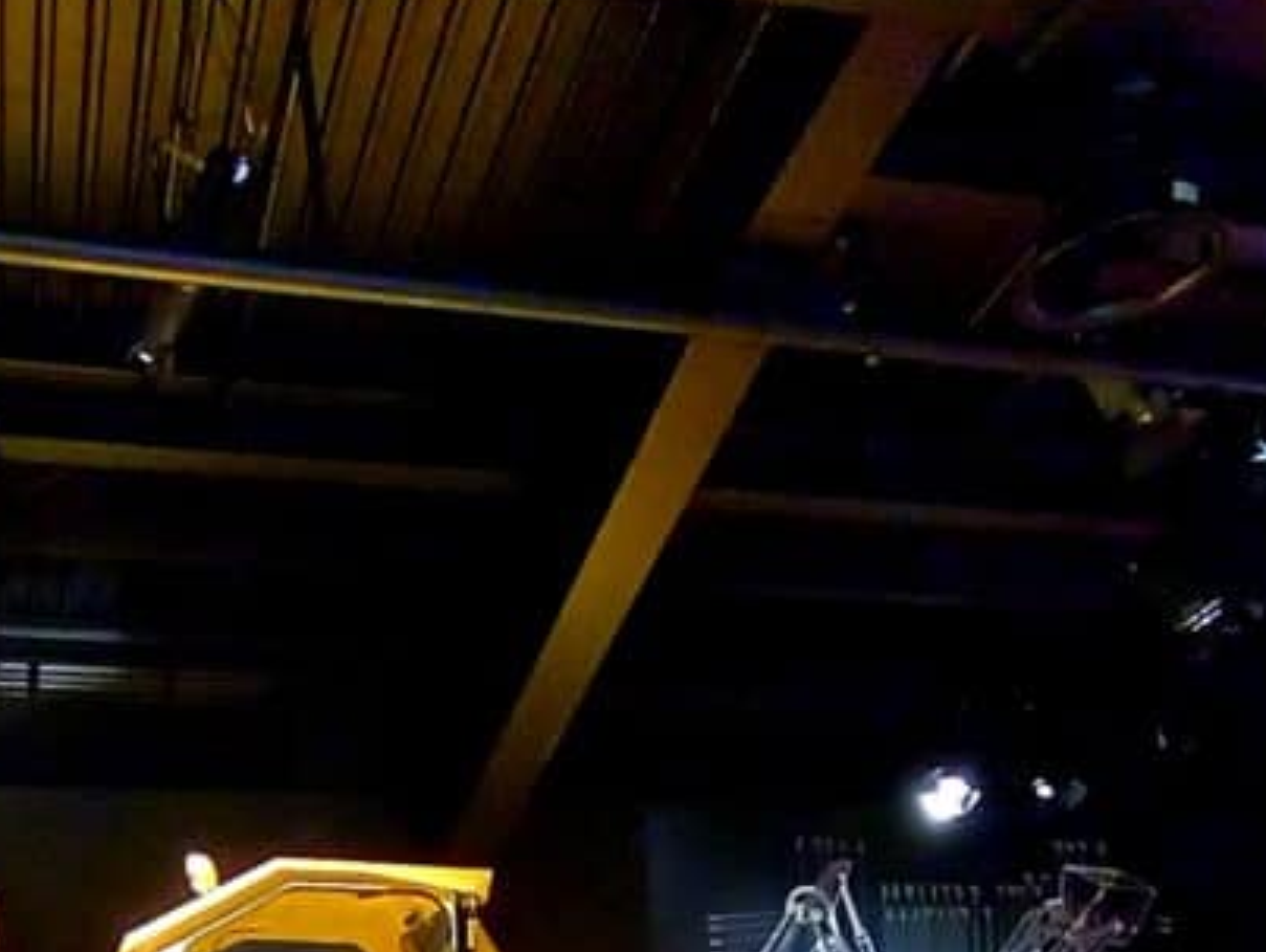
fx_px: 1208
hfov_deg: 48.9
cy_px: 961
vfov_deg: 38.1
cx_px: 107
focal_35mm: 33
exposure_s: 1/20
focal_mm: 1.13
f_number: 2.2
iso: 400
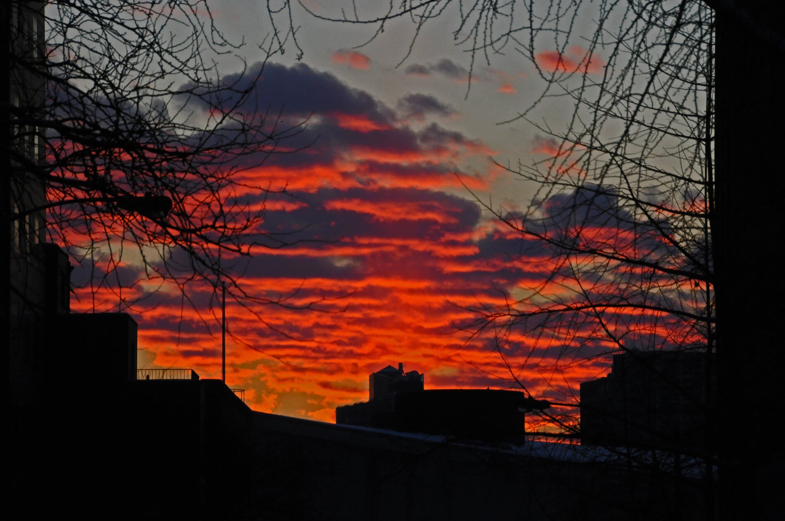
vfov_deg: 5.4
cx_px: 392
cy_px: 260
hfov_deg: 8.1
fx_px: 5554
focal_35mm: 255
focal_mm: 170
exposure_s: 1/320
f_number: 11
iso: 1250
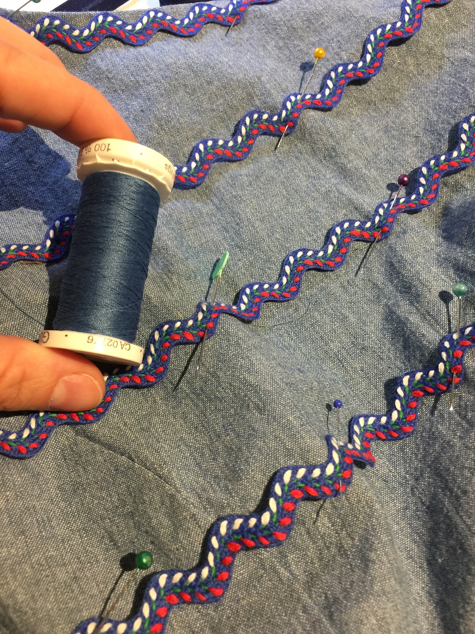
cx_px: 238
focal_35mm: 29
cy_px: 317
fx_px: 531
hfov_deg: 48.2
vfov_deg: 61.7
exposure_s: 1/15
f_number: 2.2
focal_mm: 4.15
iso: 50
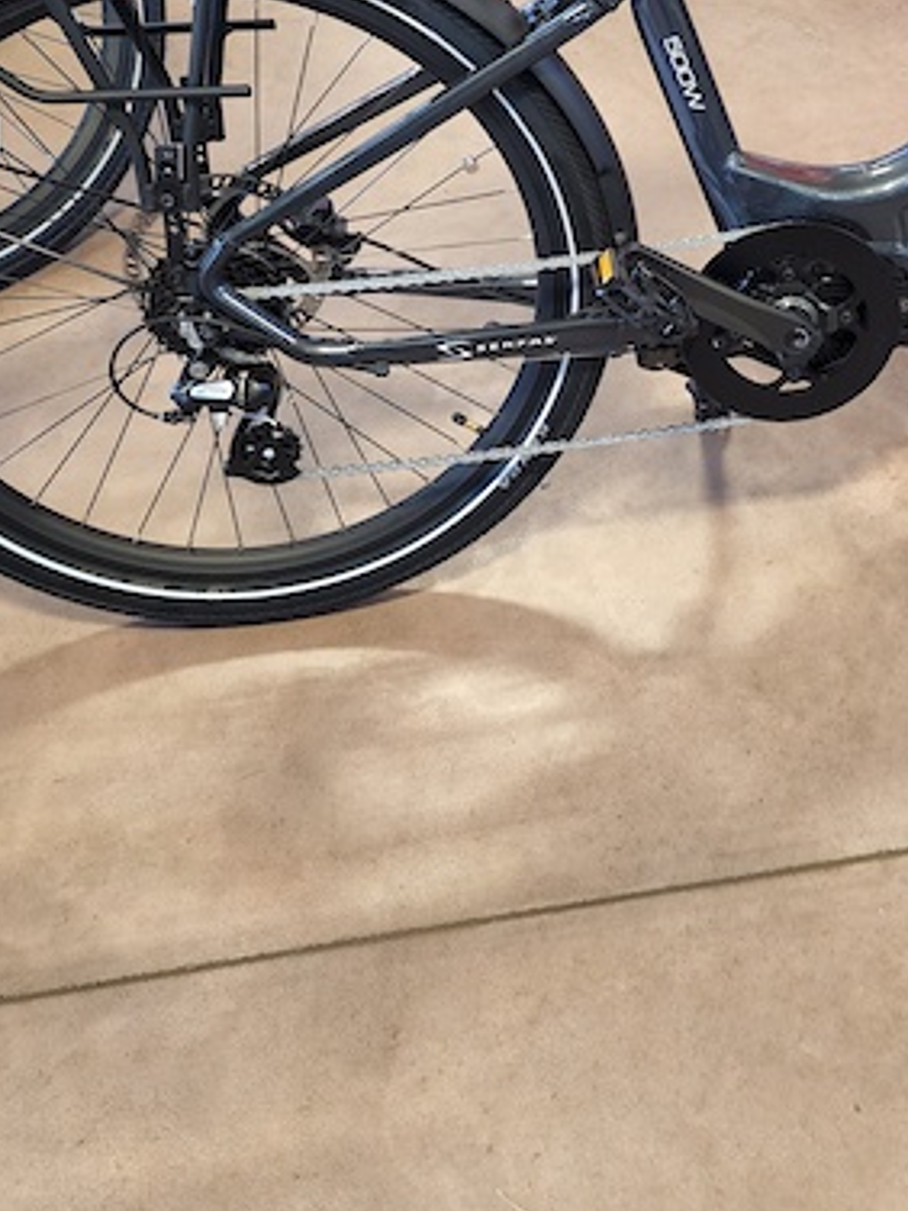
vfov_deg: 37.6
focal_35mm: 49
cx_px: 786
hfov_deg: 28.7
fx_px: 1714
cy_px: 258
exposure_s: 1/120
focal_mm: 6.4
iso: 320
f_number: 1.8
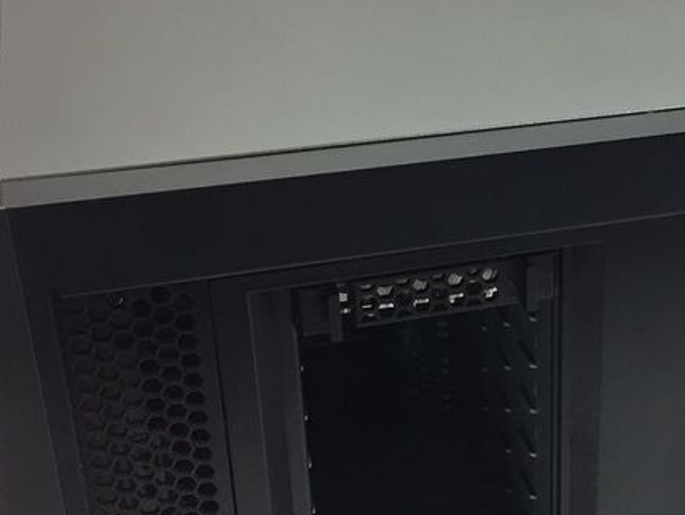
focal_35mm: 69
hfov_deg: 27.1
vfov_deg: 21.3
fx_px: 1366
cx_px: 620
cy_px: 297
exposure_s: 1/33
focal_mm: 4.15
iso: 32
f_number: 2.2
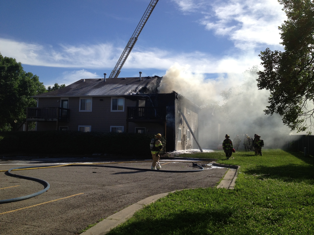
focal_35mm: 35
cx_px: 157
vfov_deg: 40.7
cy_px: 118
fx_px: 317
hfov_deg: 52.6
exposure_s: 1/2123
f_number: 2.4
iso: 64
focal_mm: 4.28
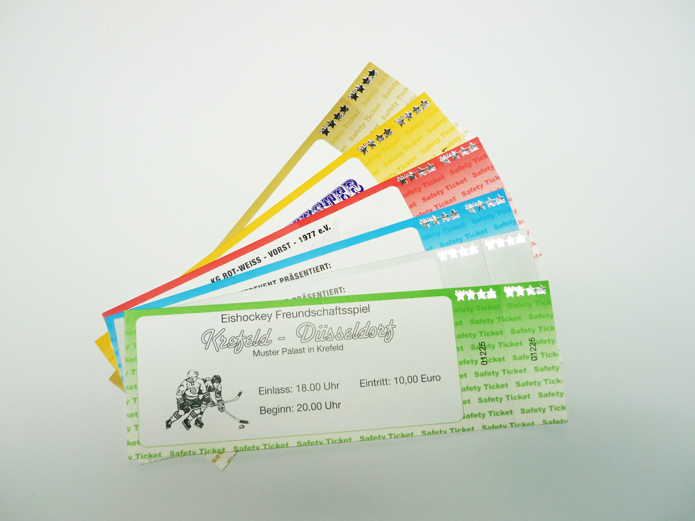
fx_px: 663
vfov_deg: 42.9
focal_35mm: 33
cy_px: 260
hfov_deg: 55.4
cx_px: 348
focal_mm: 5.5
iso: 80
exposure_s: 1/60
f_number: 2.8
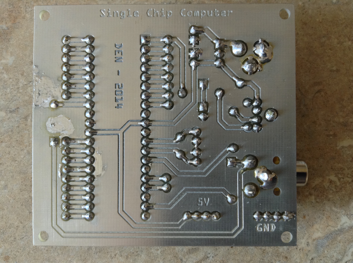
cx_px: 176
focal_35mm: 33
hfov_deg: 55.4
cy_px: 132
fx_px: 336
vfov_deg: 42.8
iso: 64
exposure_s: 1/24
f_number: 2.4
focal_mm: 3.3
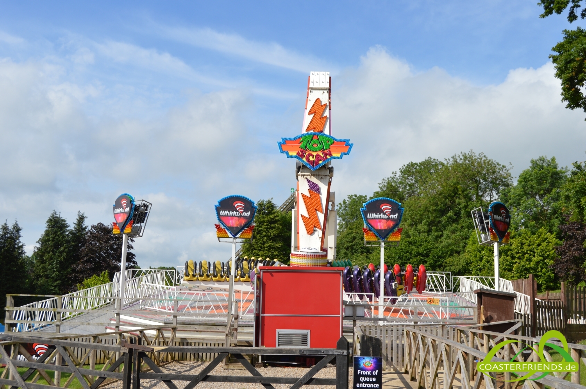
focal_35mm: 45
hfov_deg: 43.6
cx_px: 293
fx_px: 732
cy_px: 194
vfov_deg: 29.8
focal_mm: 30
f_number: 9
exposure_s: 1/320
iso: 100
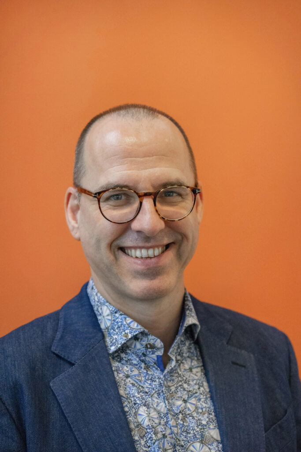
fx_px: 1066
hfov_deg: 16.1
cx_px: 150
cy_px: 226
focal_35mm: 85
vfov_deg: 23.9
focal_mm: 85
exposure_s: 1/160
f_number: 4
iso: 6400
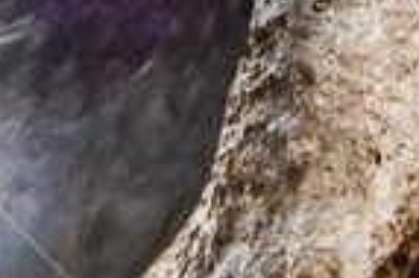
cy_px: -129
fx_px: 13155
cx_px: -340
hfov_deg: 1.8
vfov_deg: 1.2
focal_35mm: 1132
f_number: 5.6
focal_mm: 105
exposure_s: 1/125
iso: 250
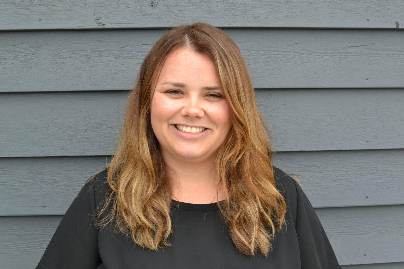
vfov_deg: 25.8
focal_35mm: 52
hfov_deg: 37.8
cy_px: 134
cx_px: 202
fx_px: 589
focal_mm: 35
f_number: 5.6
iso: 250
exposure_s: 1/125
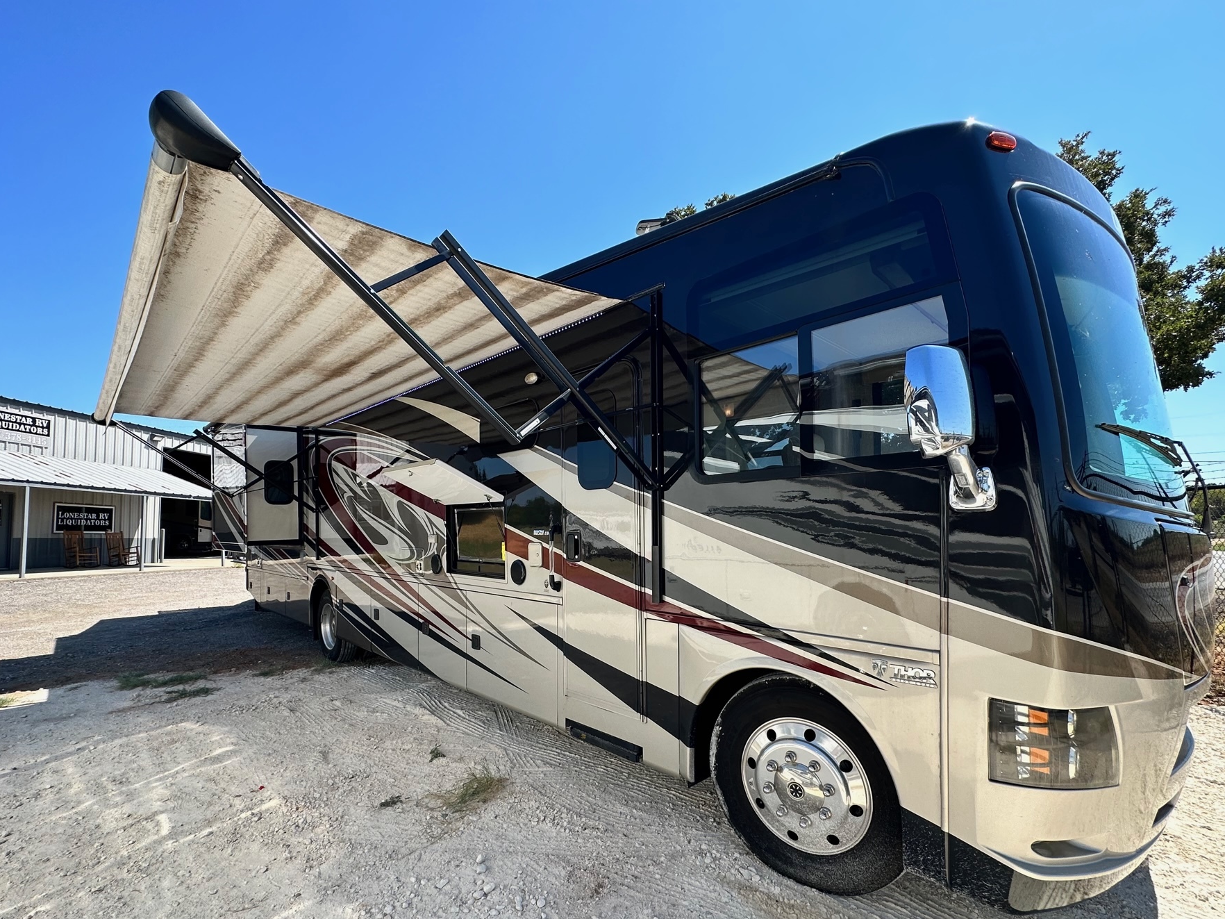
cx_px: 608
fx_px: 566
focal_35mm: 16
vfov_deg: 77.8
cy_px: 513
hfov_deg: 94.5
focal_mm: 2.22
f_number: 2.2
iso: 40
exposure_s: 1/785
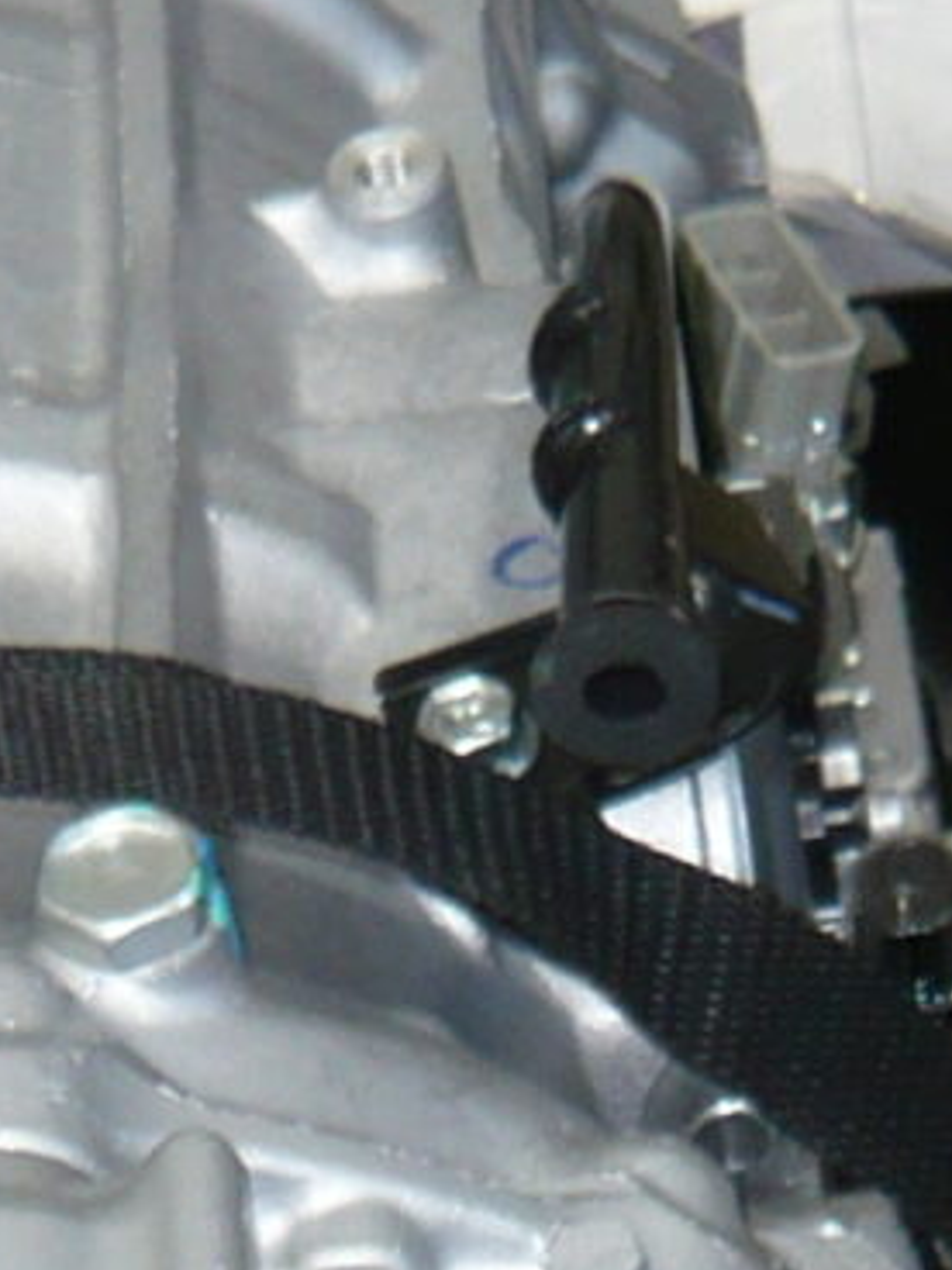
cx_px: 179
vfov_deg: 12.0
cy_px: 1943
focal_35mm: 156
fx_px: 5720
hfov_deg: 9.5
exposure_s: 1/30
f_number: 2.8
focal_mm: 4.6
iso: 100
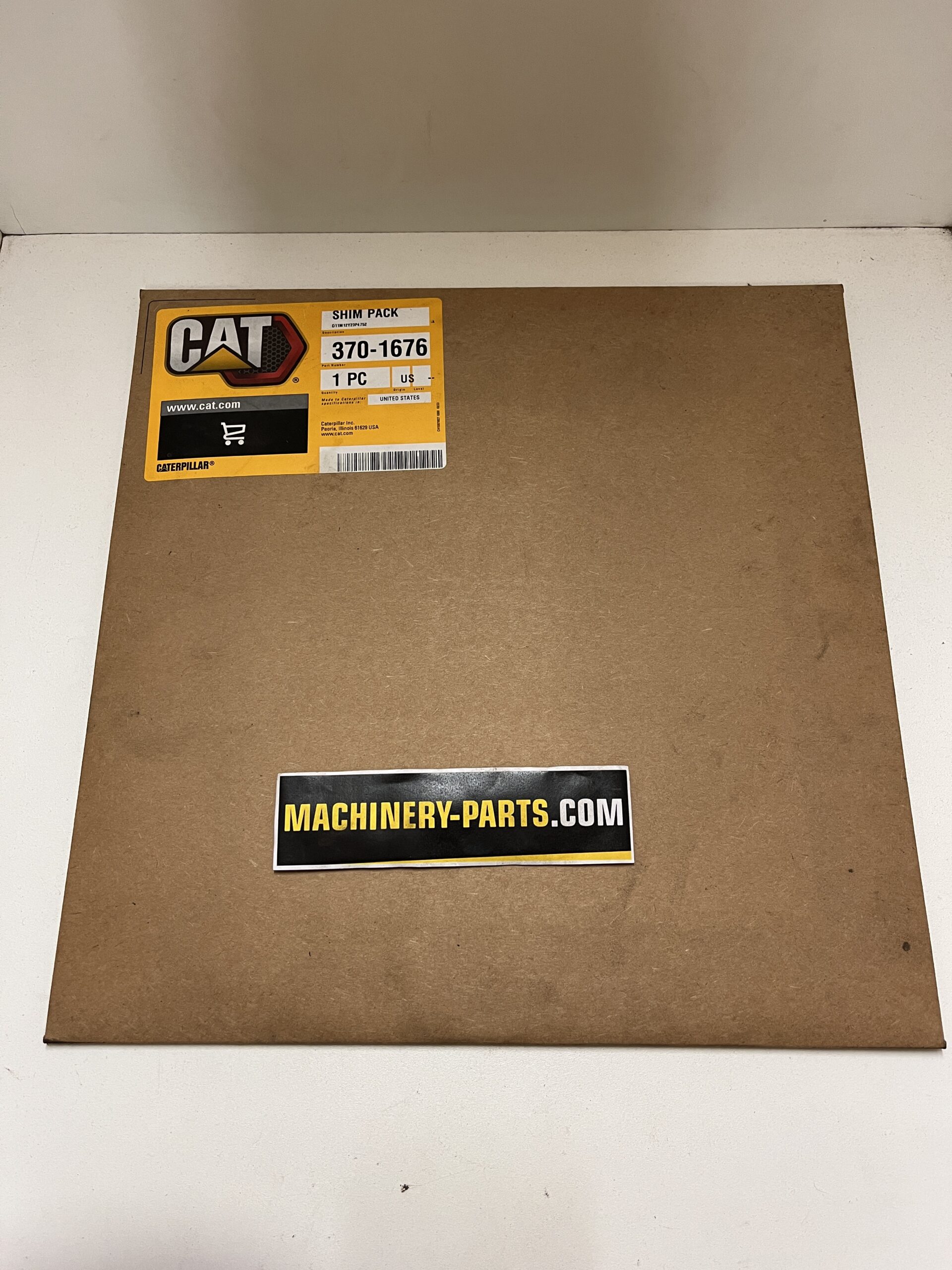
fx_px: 953
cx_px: 476
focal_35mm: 26
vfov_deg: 67.3
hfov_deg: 53.1
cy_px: 635
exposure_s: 1/50
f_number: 1.6
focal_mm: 5.1
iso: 160
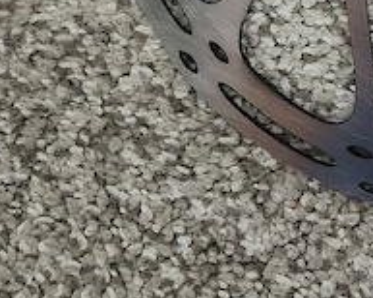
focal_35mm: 93
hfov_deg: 18.9
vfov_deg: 14.5
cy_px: -244
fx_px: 1026
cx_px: 499
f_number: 1.8
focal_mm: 6.4
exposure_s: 1/60
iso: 640
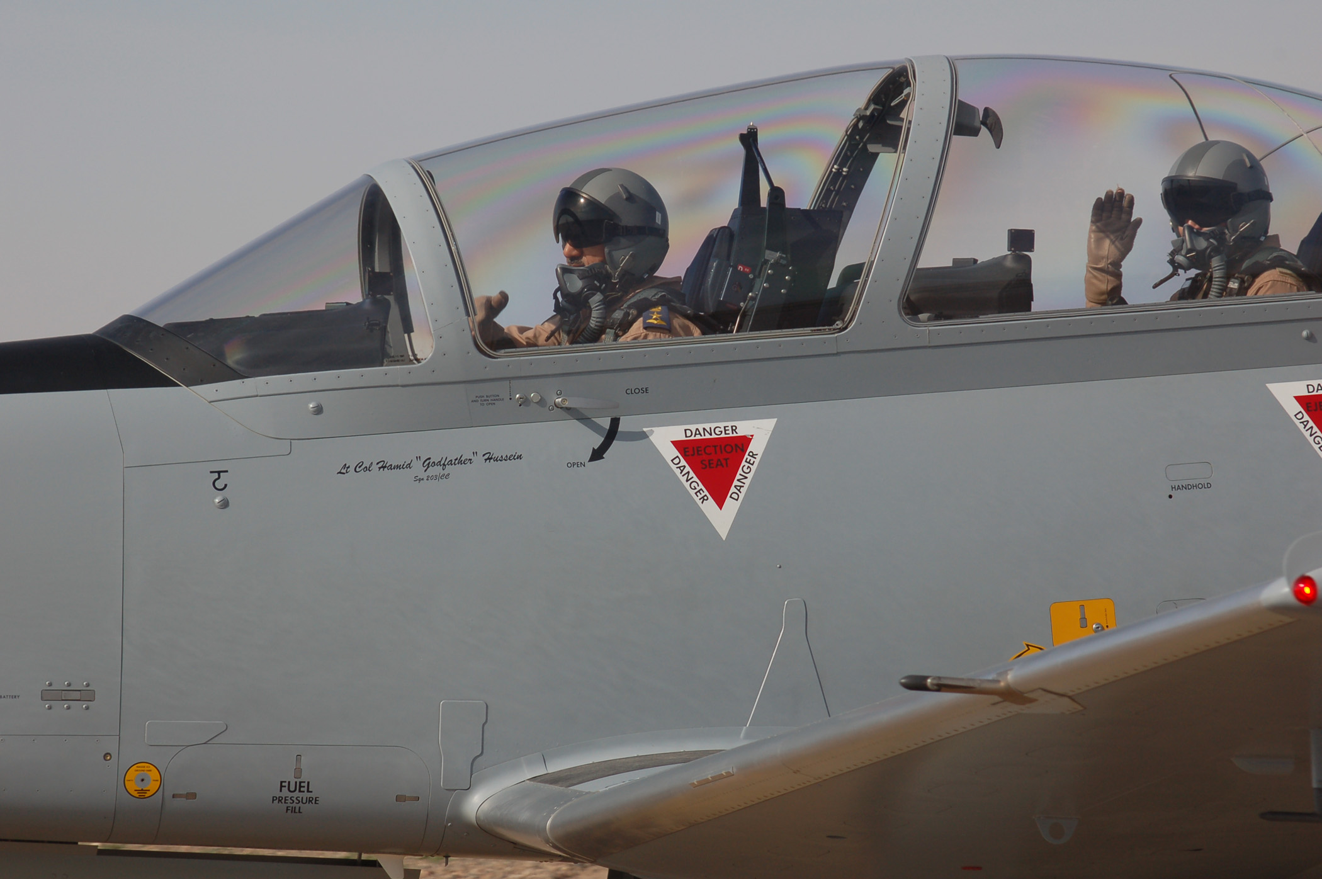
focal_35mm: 147
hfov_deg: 14.0
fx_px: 5393
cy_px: 440
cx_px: 661
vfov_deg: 9.3
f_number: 9
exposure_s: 1/250
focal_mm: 98
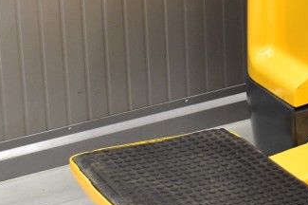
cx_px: 449
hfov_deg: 11.5
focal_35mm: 172
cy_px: -18
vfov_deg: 7.9
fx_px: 1469
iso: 1600
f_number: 5.6
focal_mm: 31
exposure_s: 1/30
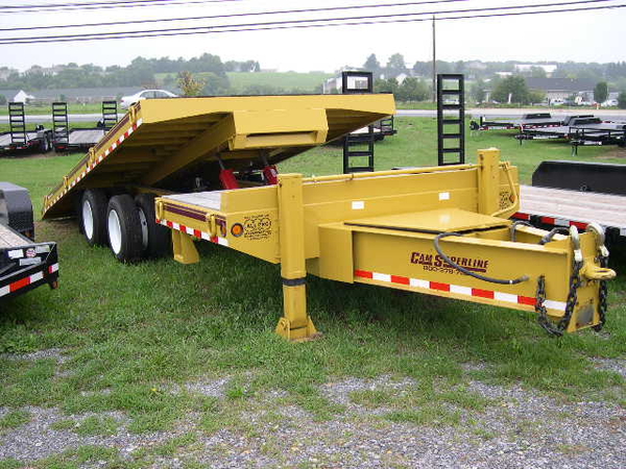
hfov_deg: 49.0
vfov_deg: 37.7
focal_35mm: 38
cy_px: 234
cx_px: 313
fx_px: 687
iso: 100
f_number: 2.8
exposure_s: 1/370
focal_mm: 8
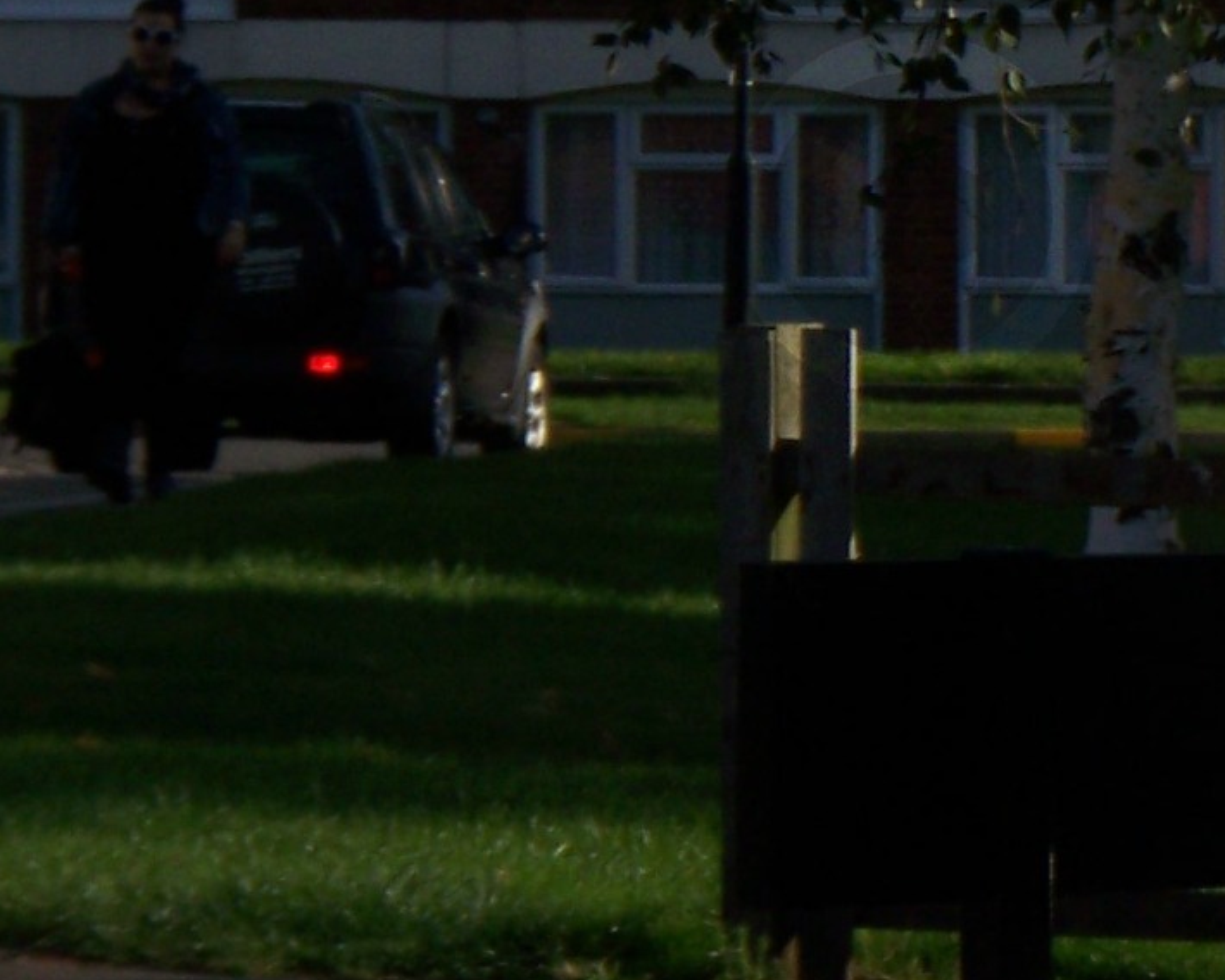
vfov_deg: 2.6
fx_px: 21354
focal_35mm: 589
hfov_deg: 3.3
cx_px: 2519
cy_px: -216
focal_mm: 28.83
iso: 64
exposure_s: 1/400
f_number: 8
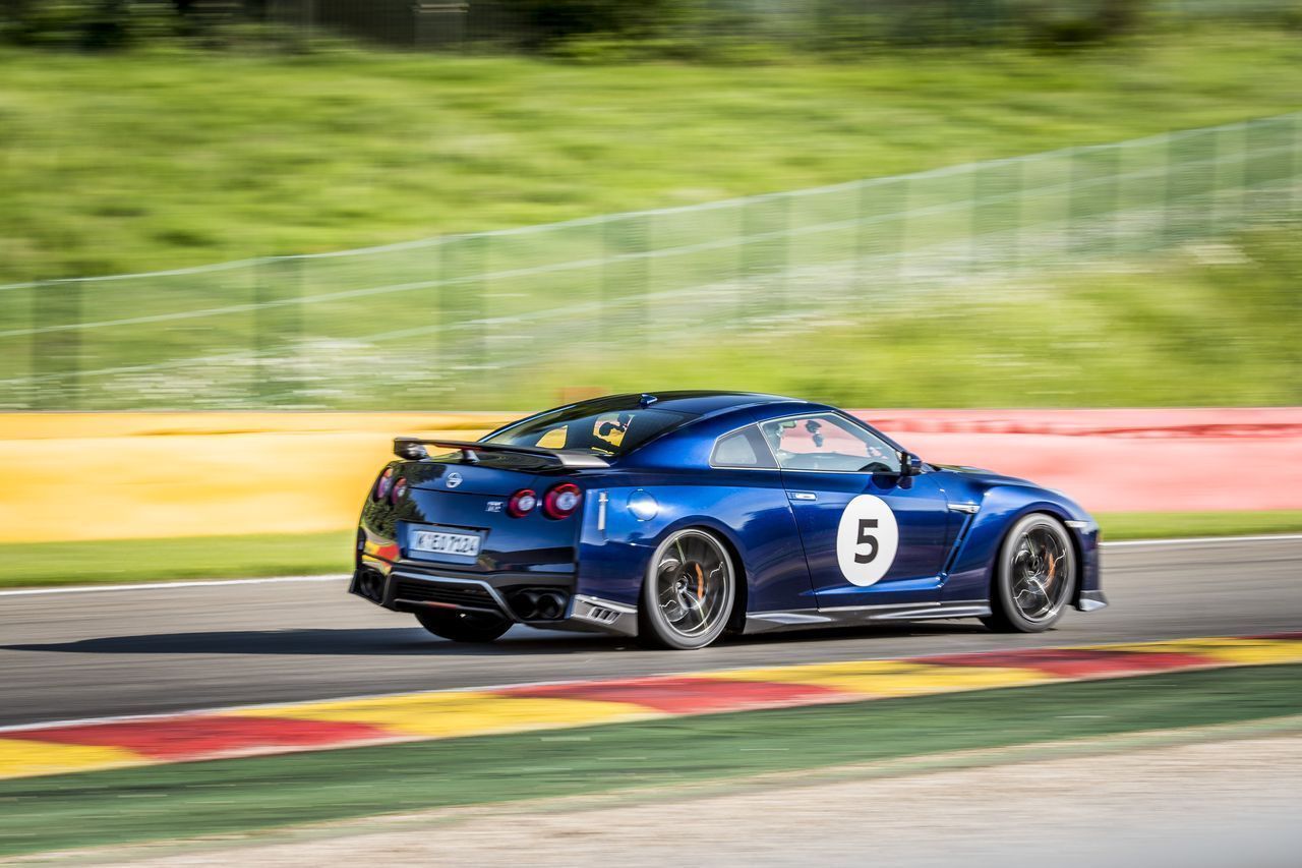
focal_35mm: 135
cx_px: 651
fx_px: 4882
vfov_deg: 10.2
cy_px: 434
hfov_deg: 15.2
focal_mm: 90
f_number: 7.1
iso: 100
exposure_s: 1/100
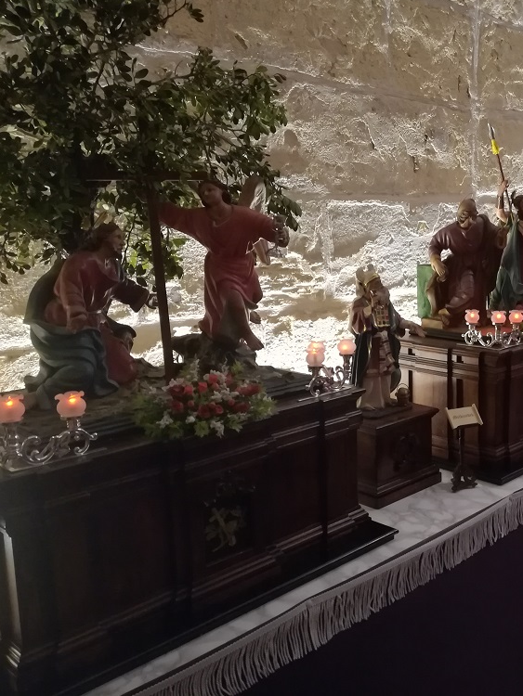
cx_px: 438
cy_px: 346
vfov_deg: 52.6
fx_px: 705
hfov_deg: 38.7
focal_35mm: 35
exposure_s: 1/20
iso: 500
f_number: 2.2
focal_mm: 3.83
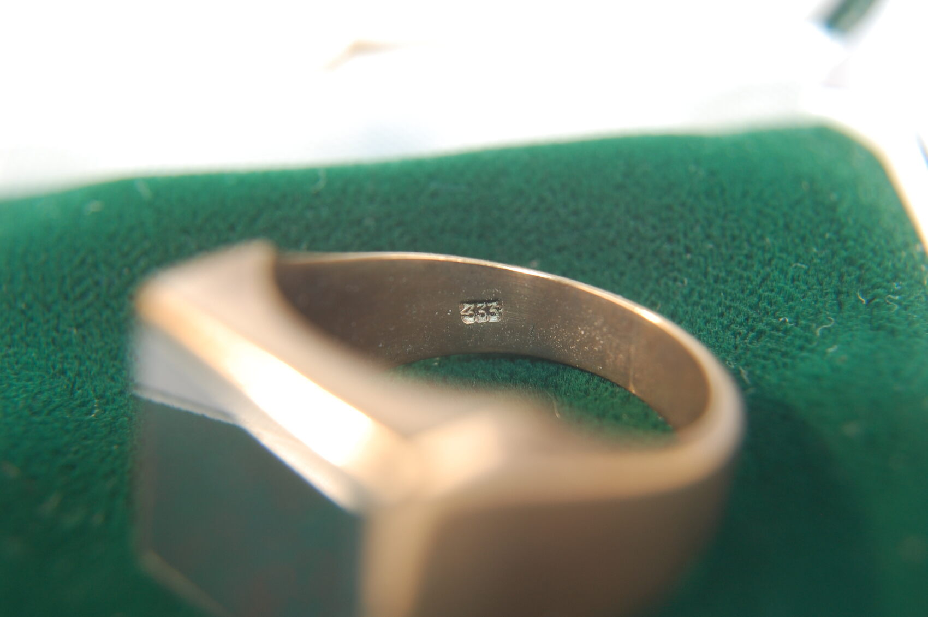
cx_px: 464
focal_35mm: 48
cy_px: 308
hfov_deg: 41.1
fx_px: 1236
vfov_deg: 28.0
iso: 250
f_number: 4.5
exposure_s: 1/125
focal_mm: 32
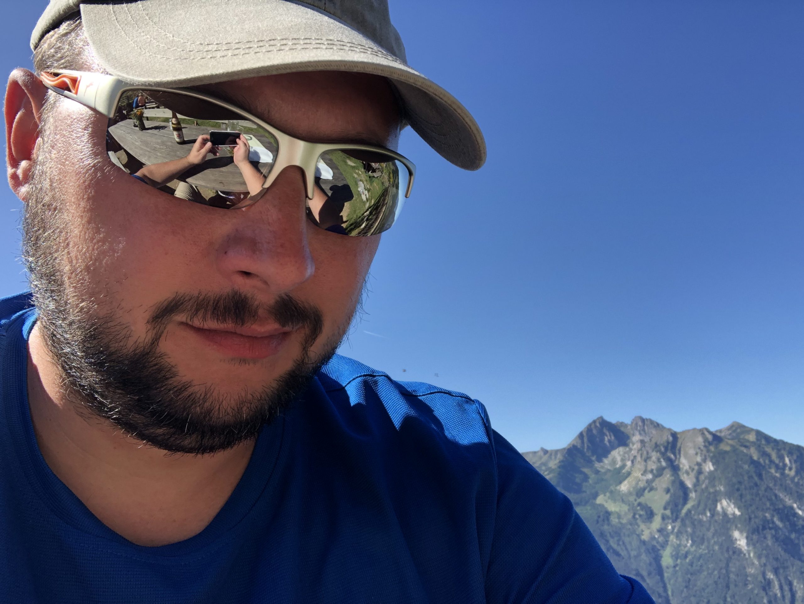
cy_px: 302
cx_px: 402
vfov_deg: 44.2
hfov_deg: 56.8
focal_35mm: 32
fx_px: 744
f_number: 2.2
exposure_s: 1/446
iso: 20
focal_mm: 2.87
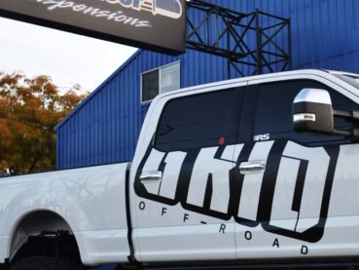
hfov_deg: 26.2
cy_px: 181
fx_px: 747
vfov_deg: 20.4
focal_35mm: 72
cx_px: 319
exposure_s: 1/125
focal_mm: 24
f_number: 5.6
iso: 400
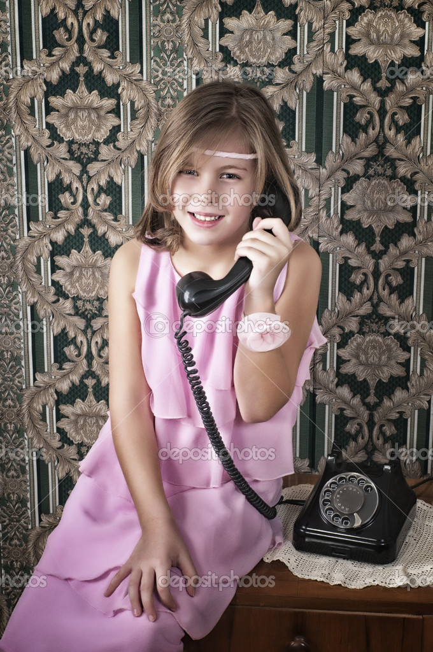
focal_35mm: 105
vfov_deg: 19.5
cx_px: 216
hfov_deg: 13.0
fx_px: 1899
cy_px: 326
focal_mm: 70
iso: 100
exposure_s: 1/160
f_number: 10
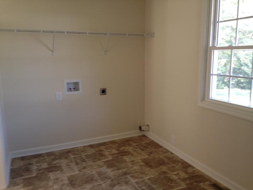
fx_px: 241
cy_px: 95
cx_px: 126
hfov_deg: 55.4
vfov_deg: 42.9
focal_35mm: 33
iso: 64
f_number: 2.4
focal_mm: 4.12
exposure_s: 1/20
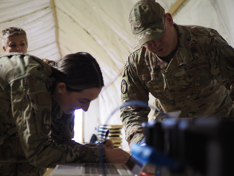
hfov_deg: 35.5
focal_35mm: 54
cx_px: 114
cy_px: 88
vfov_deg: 27.0
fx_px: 365
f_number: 1.8
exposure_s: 1/60
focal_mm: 25
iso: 400
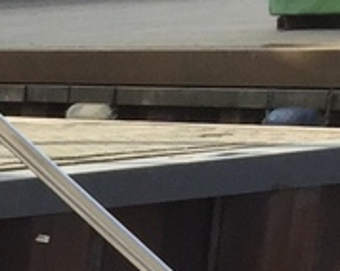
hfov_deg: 7.9
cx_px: -548
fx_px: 2242
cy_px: 912
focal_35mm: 223
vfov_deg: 6.2
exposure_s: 1/670
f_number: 2.2
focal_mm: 4.15
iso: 32
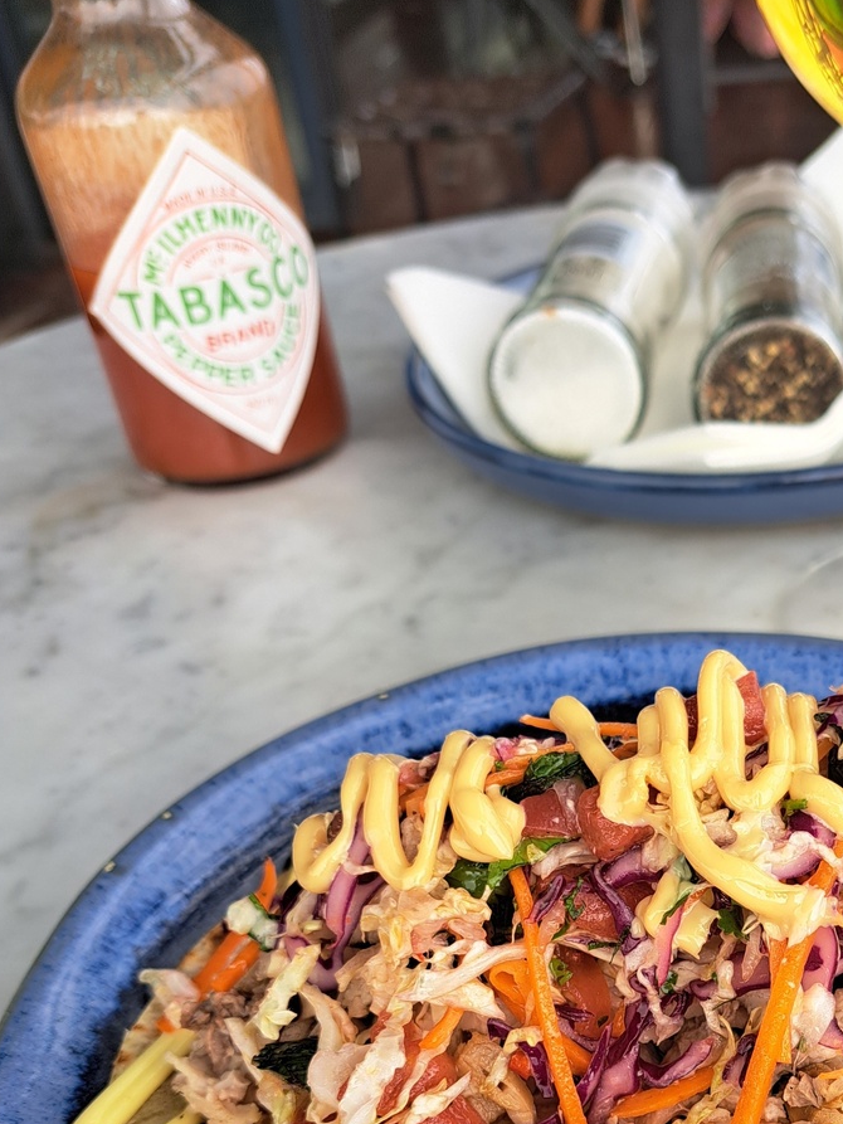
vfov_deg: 40.9
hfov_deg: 32.3
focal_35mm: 43
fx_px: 1396
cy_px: 981
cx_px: 718
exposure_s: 1/224
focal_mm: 5.23
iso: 50
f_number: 1.8
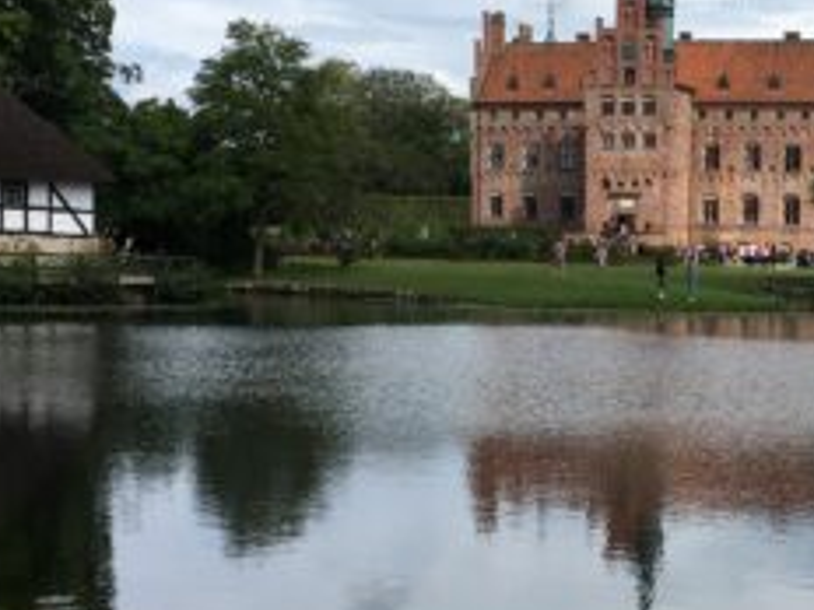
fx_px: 1881
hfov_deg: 23.8
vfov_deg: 18.4
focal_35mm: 80
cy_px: 379
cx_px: 730
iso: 25
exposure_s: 1/2262
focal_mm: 4.15
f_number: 2.2
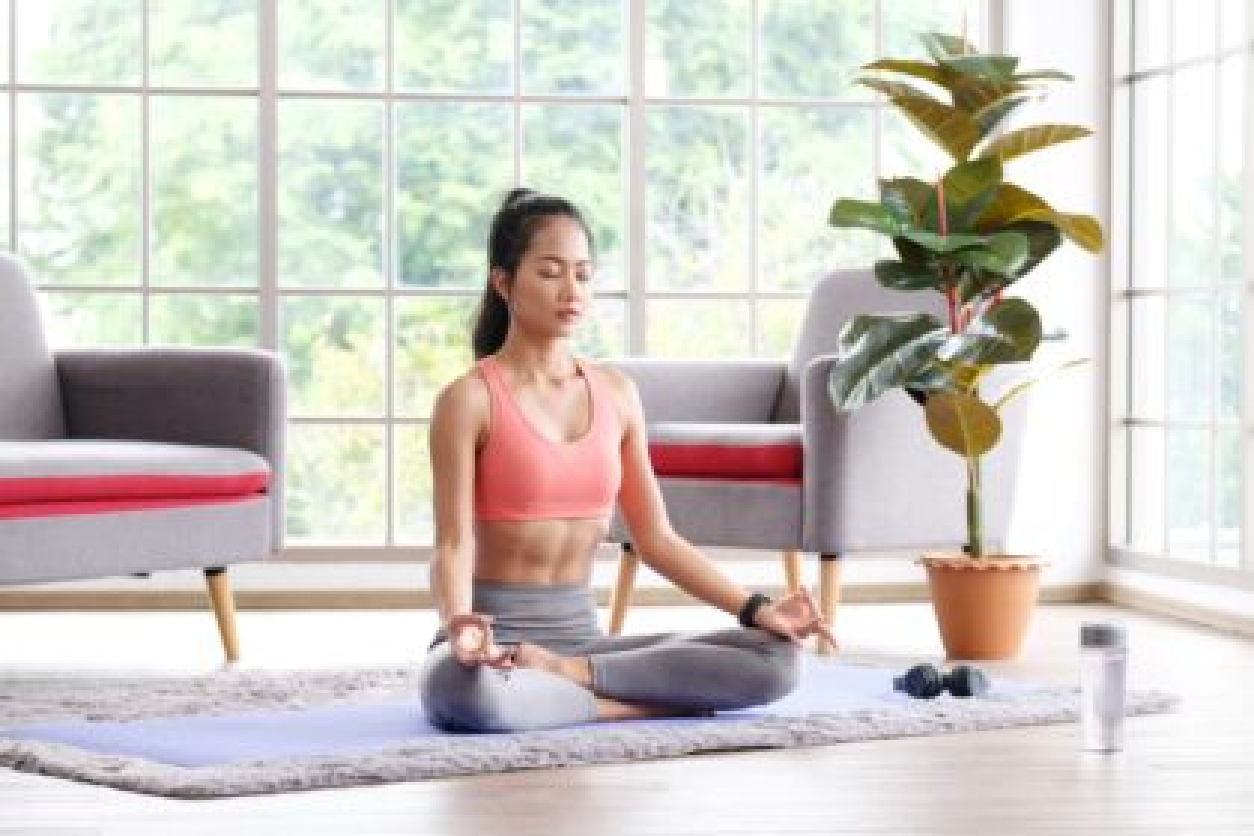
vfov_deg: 15.5
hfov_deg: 23.1
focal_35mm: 88
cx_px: 627
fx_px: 3065
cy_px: 418
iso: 500
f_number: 2.8
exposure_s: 1/200
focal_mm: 58.7
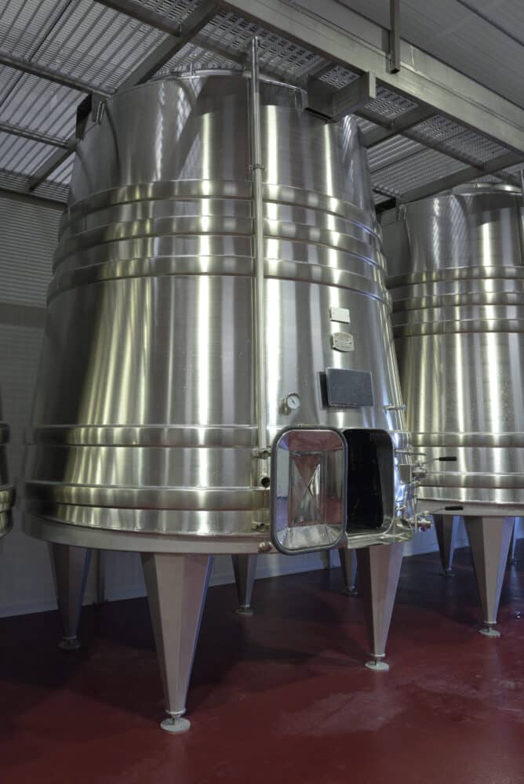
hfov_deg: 45.0
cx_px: 262
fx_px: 632
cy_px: 392
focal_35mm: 29
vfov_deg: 63.6
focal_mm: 29
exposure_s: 1/60
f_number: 9
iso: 2000
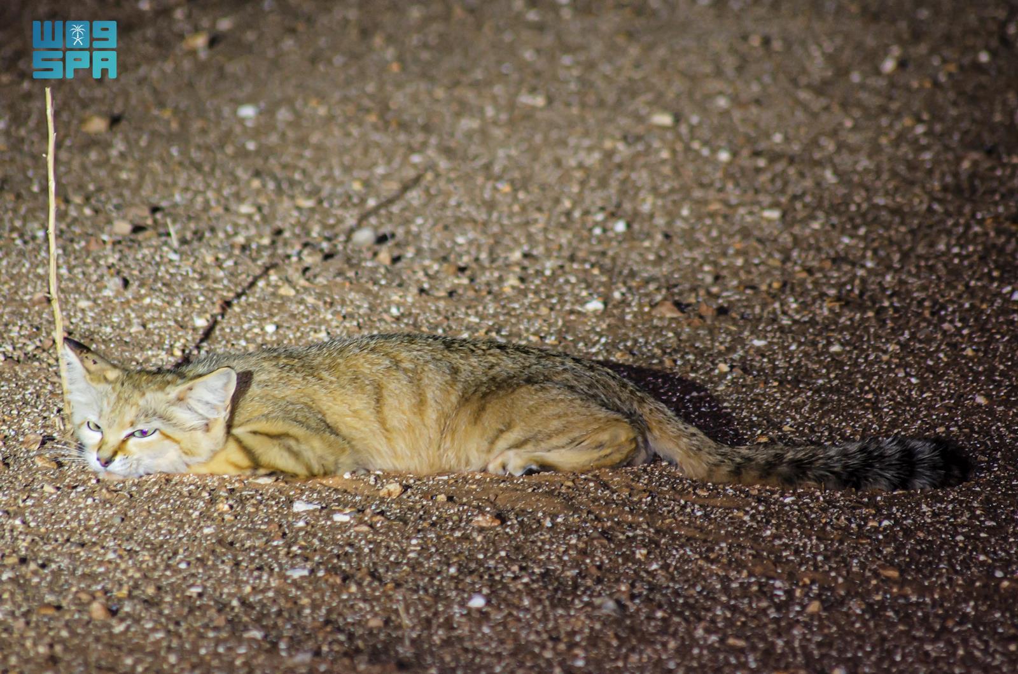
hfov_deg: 6.3
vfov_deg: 4.1
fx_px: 9310
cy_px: 337
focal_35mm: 330
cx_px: 509
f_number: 5
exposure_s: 1/100
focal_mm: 220
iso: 100
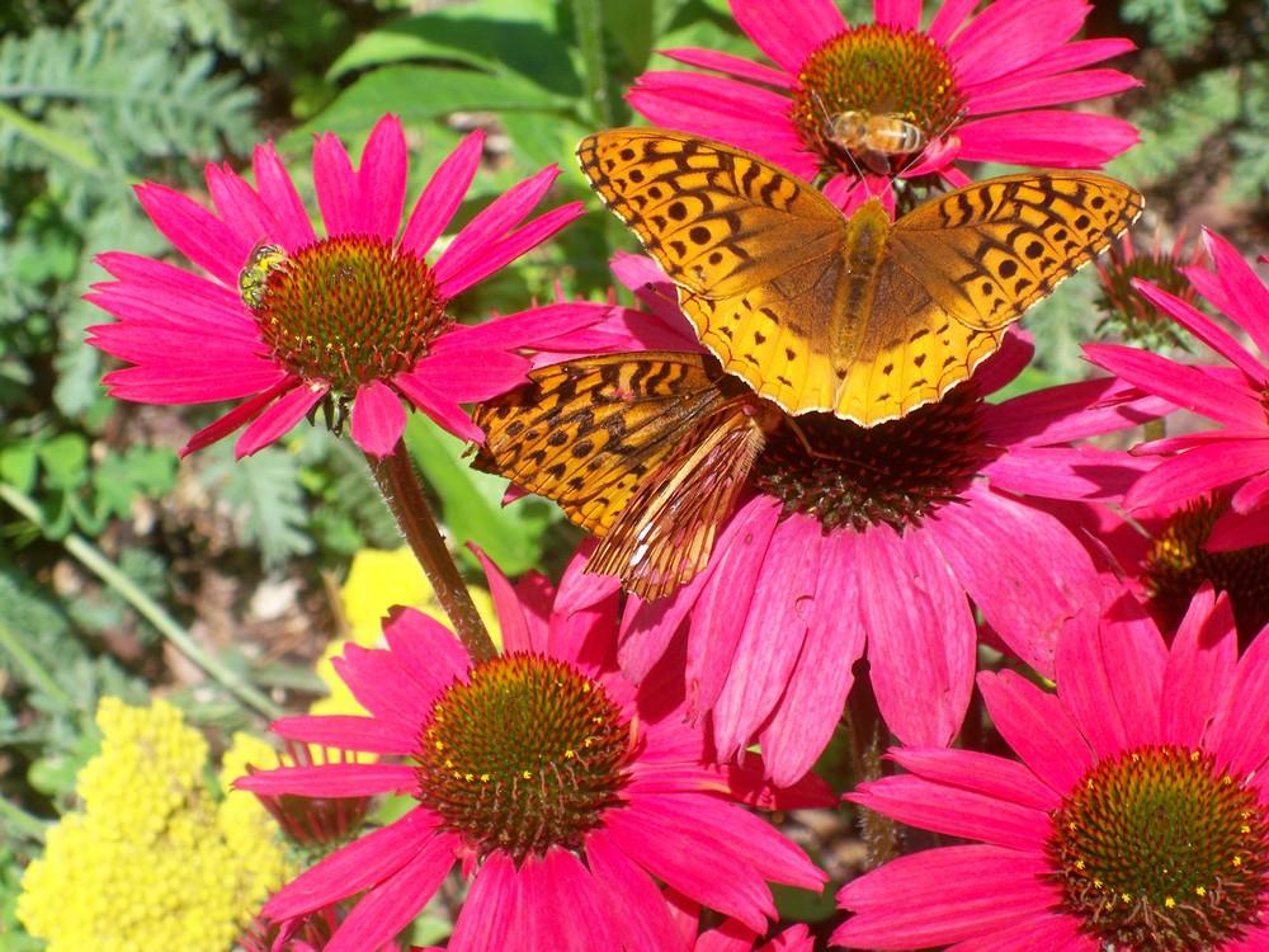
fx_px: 3849
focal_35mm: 105
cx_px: 634
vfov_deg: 14.1
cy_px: 476
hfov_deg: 18.7
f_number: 5.7
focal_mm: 18.8
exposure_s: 1/320
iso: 100
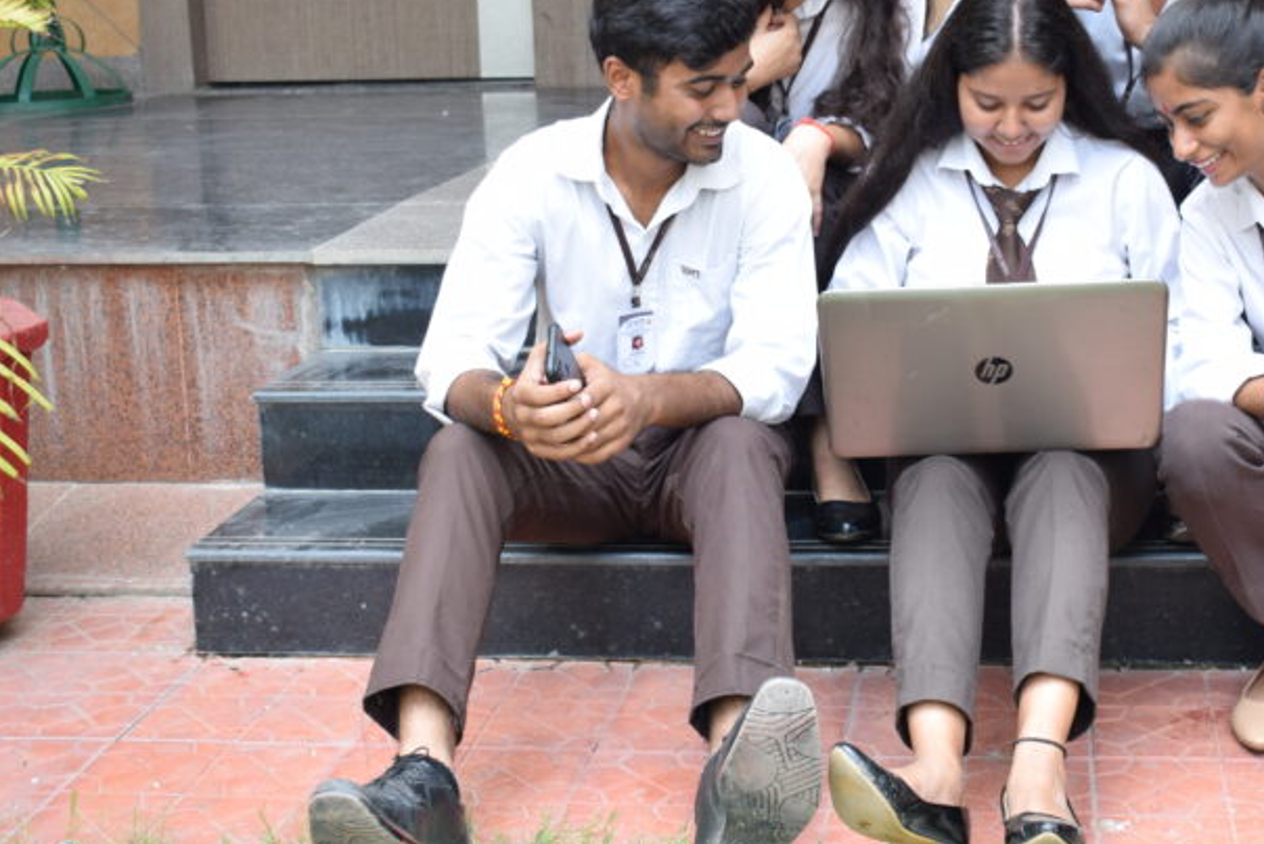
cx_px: 868
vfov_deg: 22.2
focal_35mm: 61
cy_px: 282
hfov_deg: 32.5
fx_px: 2142
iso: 160
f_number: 5
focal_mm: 24
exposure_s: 1/100
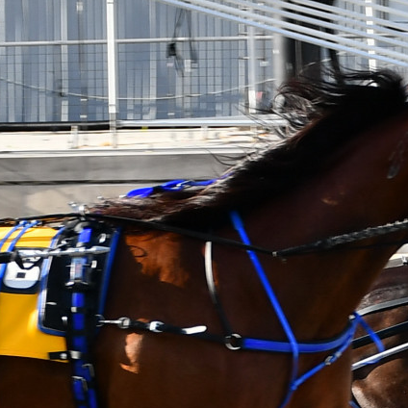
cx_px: 489
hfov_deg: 8.1
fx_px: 2867
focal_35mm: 215
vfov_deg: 8.1
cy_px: 372
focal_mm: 45
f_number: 5.6
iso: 100
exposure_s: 1/500
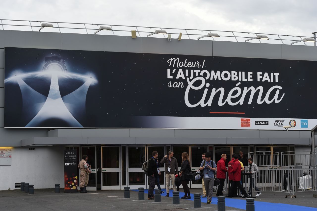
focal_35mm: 86
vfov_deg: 15.9
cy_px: 106
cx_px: 158
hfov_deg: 23.7
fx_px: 757
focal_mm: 86
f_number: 8
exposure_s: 1/250
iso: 800
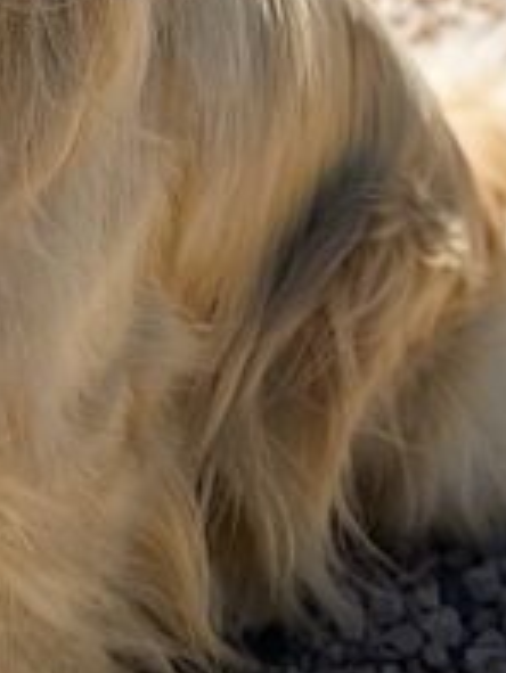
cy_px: -653
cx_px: -3
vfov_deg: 12.8
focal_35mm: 135
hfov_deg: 10.9
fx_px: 2628
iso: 50
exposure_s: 1/7463
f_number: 1.5
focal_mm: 5.7
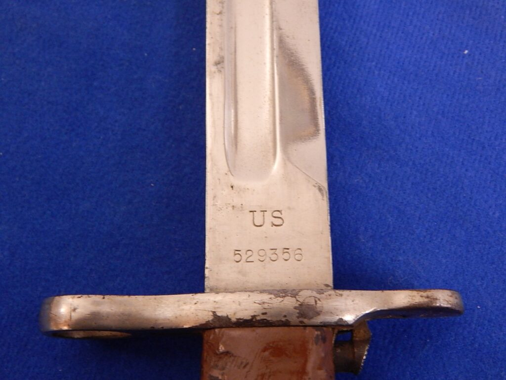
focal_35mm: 48
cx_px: 253
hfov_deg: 39.7
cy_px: 190
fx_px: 702
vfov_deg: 30.3
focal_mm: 8.6
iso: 400
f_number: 3.7
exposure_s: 1/15
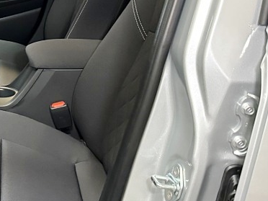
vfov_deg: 22.2
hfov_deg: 26.3
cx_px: -49
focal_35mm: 66
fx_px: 511
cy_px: 66
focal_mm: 6.86
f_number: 1.78
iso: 800
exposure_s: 1/60
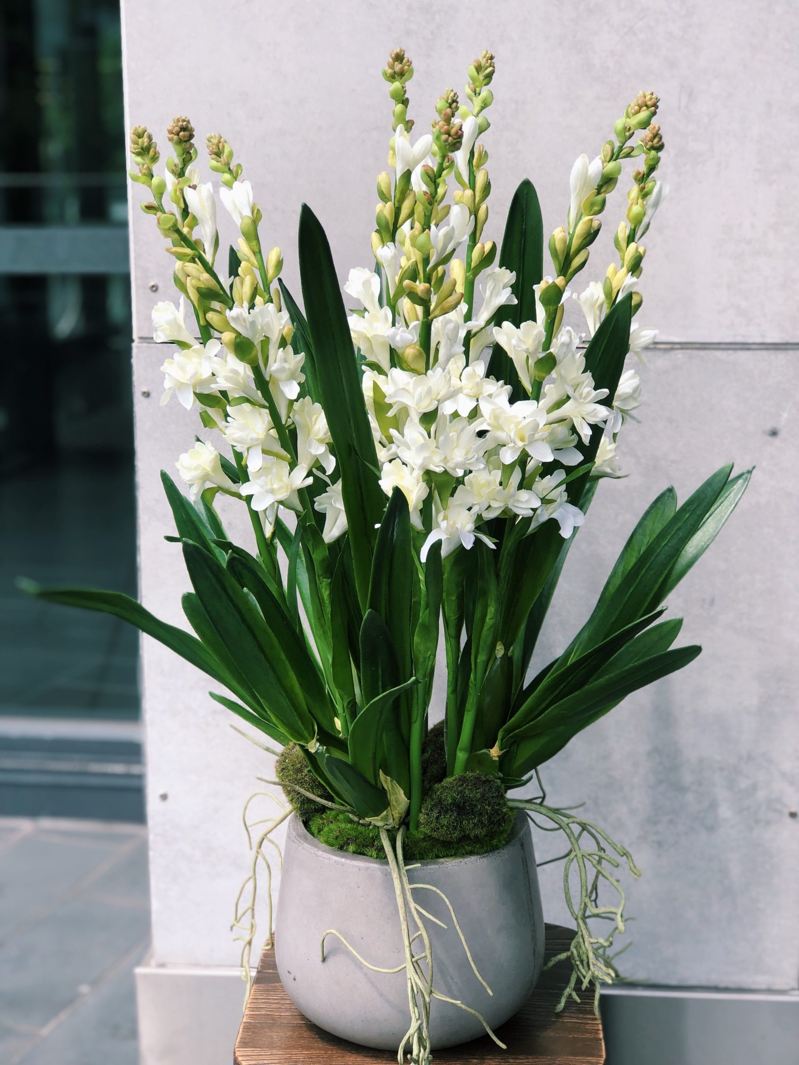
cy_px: 532
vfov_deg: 33.8
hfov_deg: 25.7
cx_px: 400
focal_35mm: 57
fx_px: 1754
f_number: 2.8
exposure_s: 1/326
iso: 20
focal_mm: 6.6
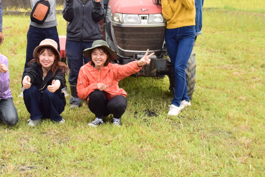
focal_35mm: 81
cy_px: 19
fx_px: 596
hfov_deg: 24.4
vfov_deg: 16.6
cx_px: 34
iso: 100
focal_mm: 30
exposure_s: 1/125
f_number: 5
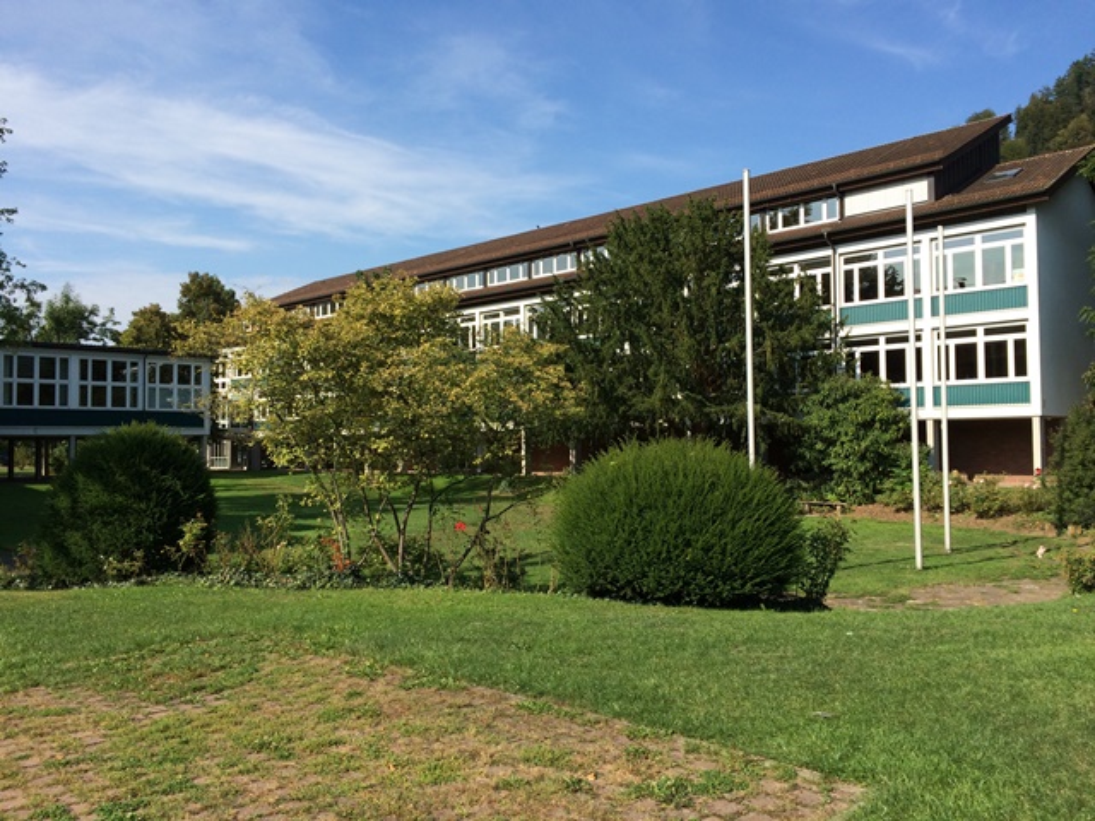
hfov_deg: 61.7
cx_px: 548
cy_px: 410
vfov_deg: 48.2
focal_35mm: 29
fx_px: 917
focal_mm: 4.15
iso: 32
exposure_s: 1/1642
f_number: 2.2
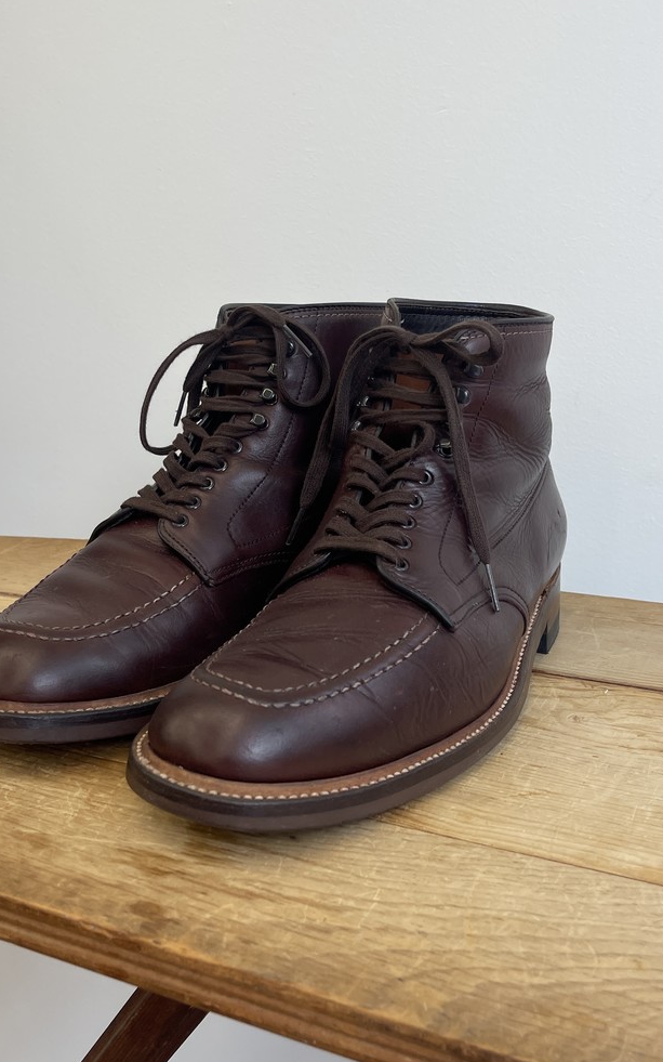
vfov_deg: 68.4
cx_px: 289
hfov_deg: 45.9
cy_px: 536
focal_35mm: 27
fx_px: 781
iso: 32
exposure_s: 1/198
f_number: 1.6
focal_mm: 5.1
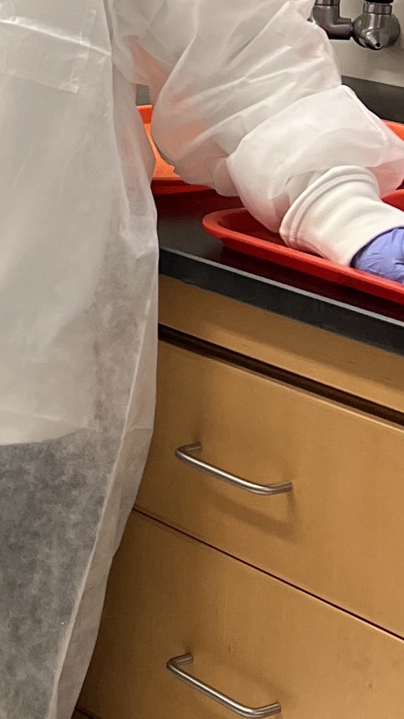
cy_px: 62
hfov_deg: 10.2
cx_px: -385
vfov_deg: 19.1
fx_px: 2095
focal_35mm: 110
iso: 125
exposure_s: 1/120
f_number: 1.5
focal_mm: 5.7
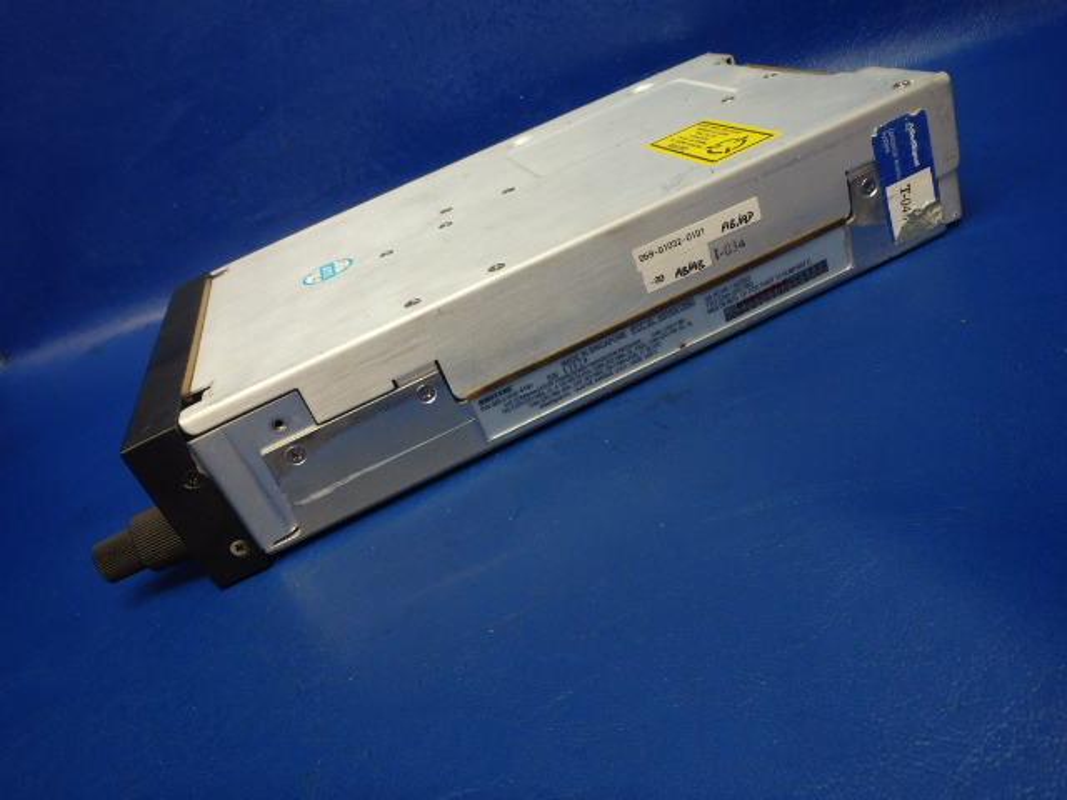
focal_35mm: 28
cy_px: 400
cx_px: 534
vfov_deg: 49.7
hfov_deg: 63.4
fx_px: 863
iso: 320
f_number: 3.9
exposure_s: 1/30
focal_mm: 5
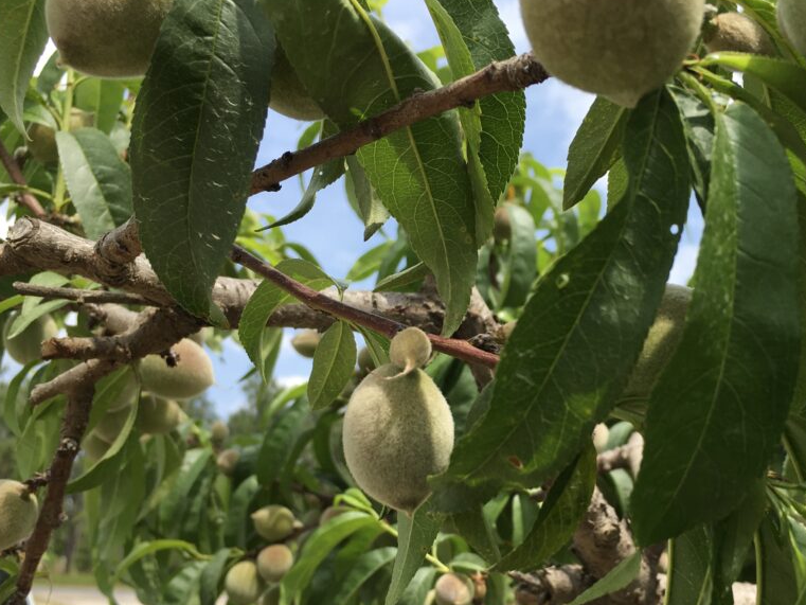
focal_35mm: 39
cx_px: 500
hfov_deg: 47.5
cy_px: 393
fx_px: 908
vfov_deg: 36.5
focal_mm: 4.15
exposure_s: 1/1054
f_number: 2.2
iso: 25
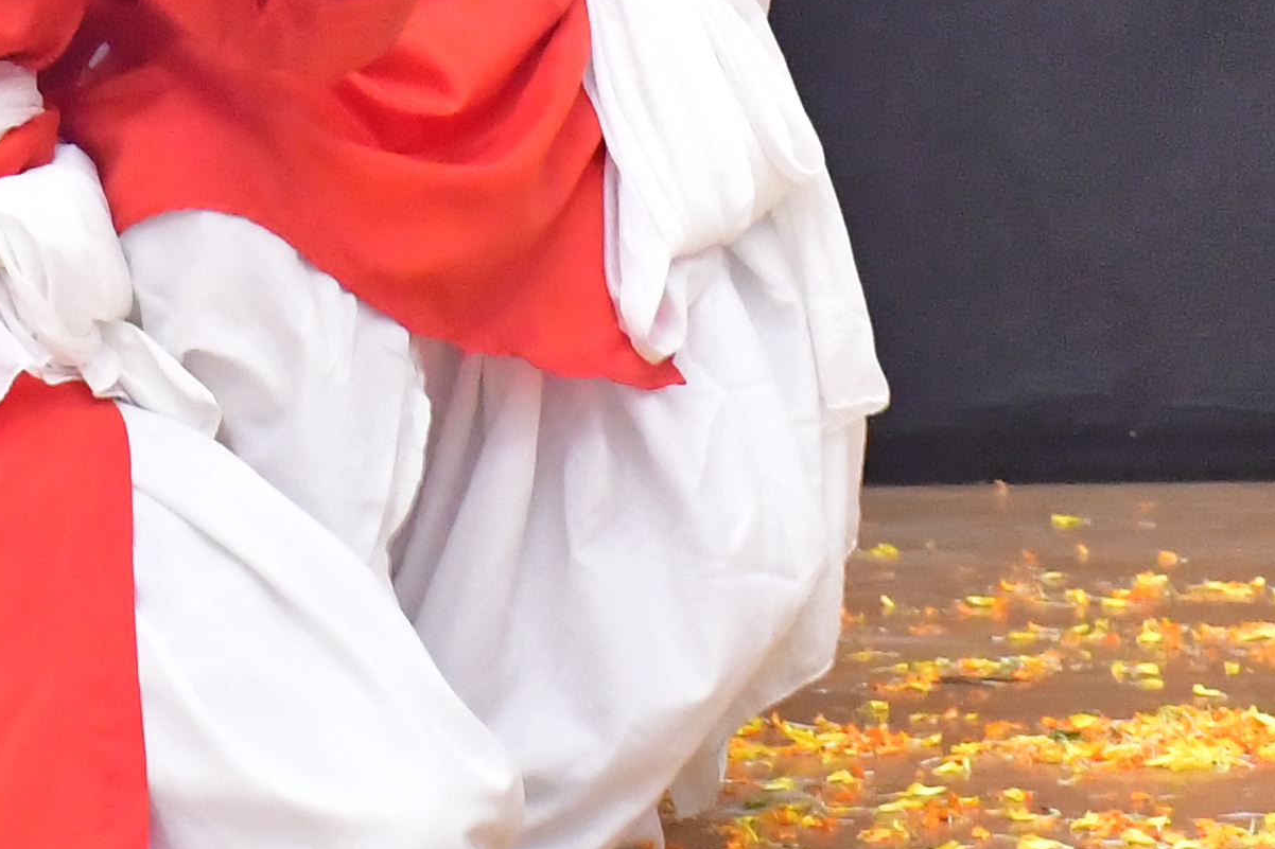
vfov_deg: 4.9
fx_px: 9844
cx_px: -233
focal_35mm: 278
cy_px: -912
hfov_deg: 7.4
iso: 5000
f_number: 6.3
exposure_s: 1/125
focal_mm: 40
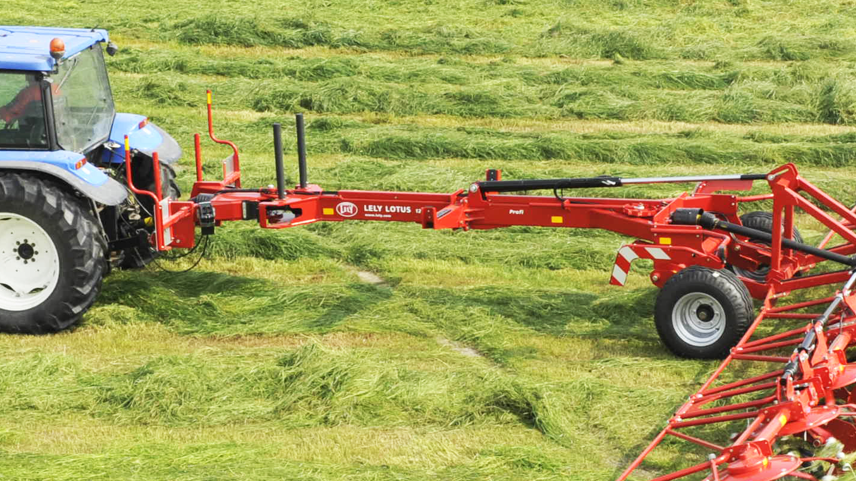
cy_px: 339
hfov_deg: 19.5
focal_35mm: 109
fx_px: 2474
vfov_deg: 11.1
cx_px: 657
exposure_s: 1/250
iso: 400
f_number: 13
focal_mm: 35
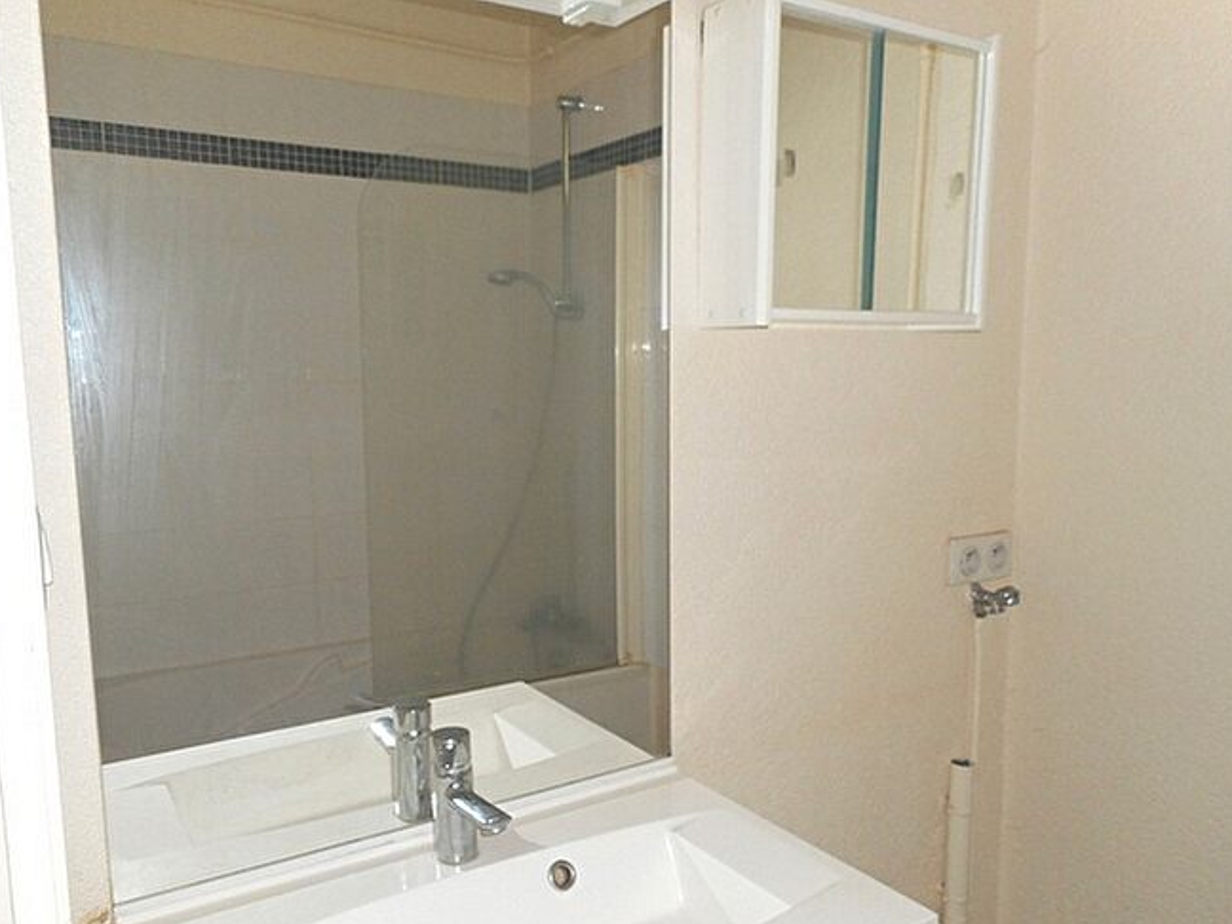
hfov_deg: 65.3
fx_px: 961
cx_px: 612
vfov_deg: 51.3
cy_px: 497
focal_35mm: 27
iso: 200
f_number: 3.7
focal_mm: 4.5
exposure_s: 1/25
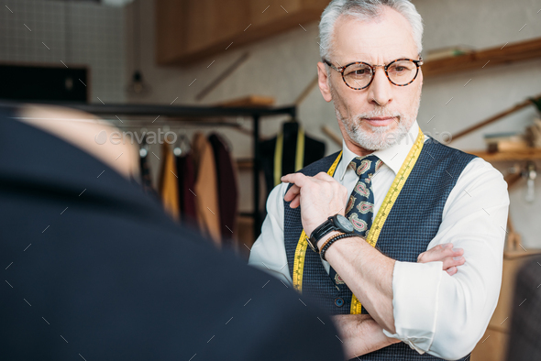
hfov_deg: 39.6
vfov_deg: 27.0
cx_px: 270
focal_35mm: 50
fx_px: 752
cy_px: 180
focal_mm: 50
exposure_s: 1/250
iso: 200
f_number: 3.5
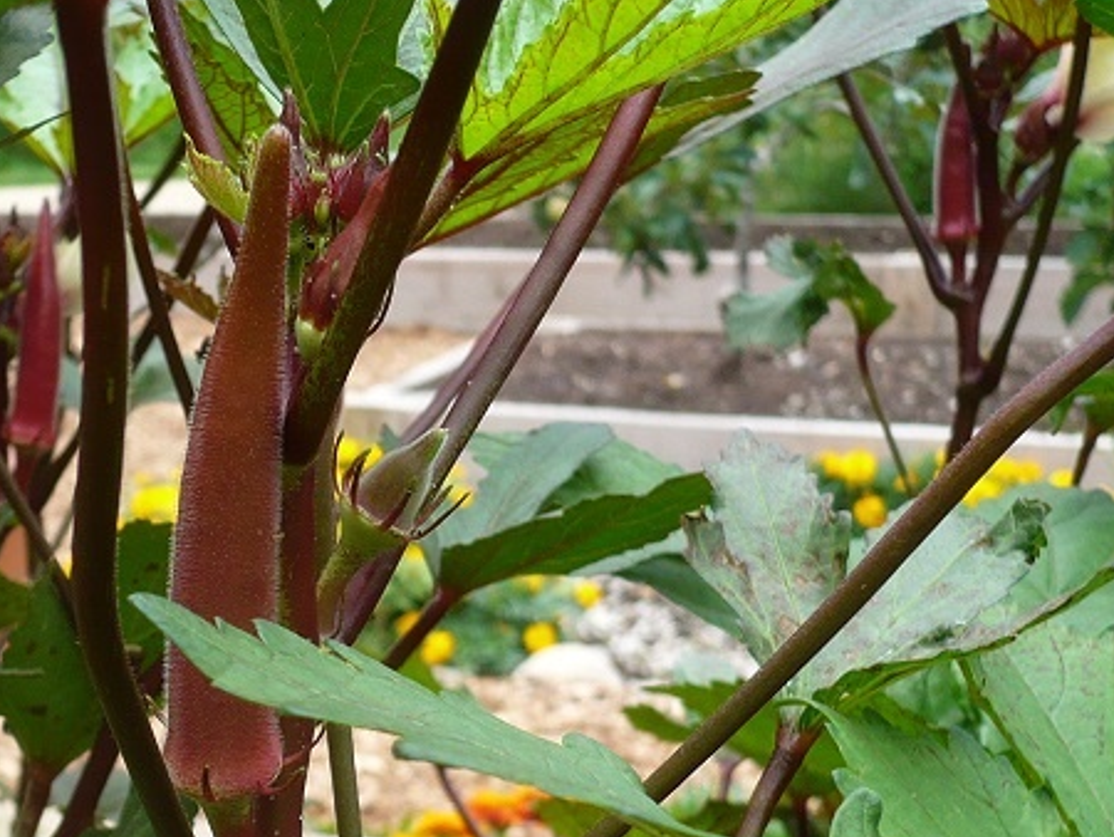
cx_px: 225
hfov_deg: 24.0
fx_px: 2576
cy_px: 691
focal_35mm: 80
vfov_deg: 18.3
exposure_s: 1/250
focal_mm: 7.5
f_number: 3.2
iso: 100
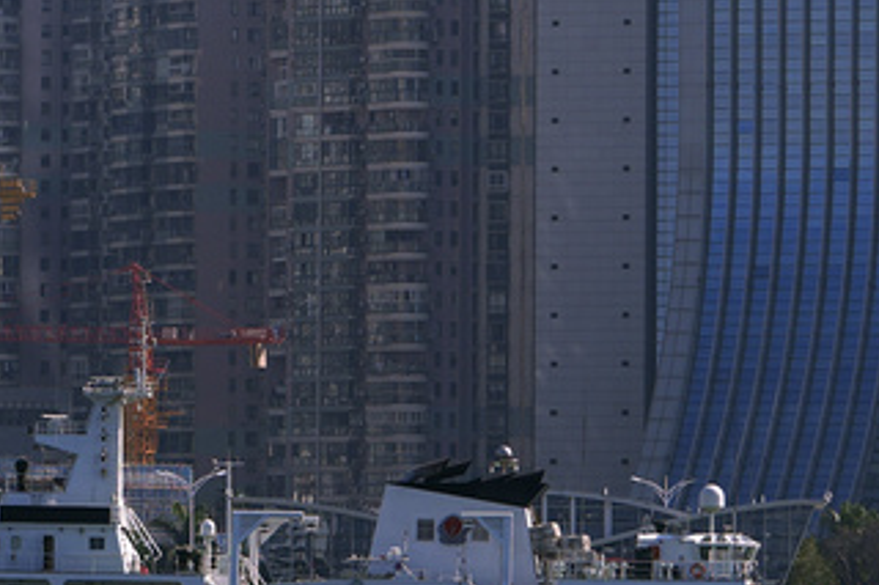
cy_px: 180
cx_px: 261
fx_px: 11323
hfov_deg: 4.4
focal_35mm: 464
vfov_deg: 3.0
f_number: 4.5
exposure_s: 1/800
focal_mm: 97
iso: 50
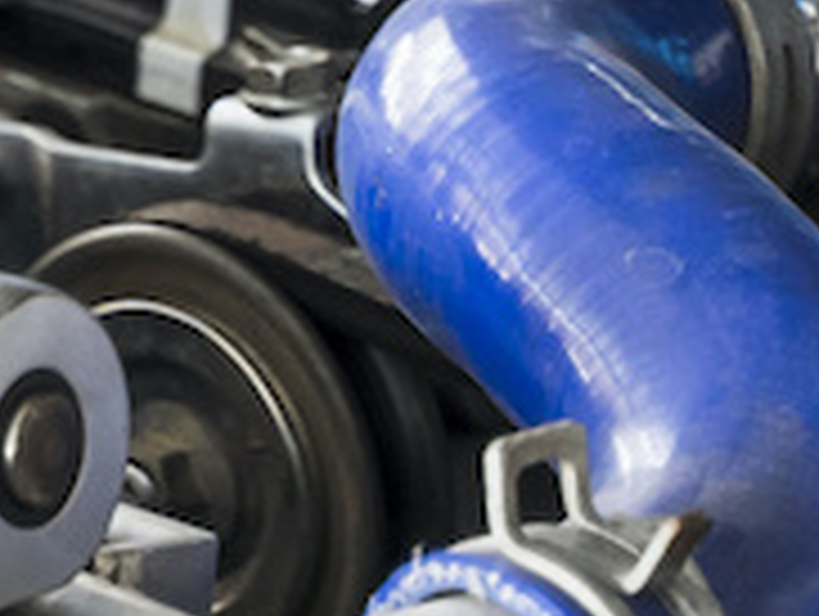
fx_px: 10306
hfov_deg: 4.4
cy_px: -598
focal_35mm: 435
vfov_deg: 3.4
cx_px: -1566
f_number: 3.2
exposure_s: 1/200
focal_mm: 55
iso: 1000
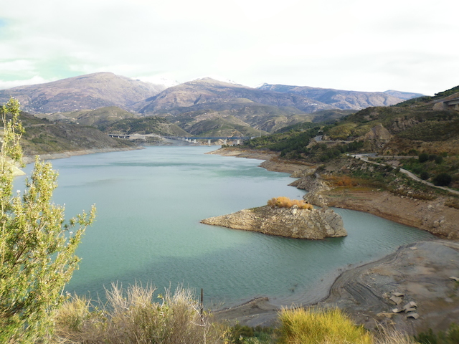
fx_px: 398
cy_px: 172
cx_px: 230
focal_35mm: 30
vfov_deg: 46.8
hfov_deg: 60.0
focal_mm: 5.2
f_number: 3.1
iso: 100
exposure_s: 1/640
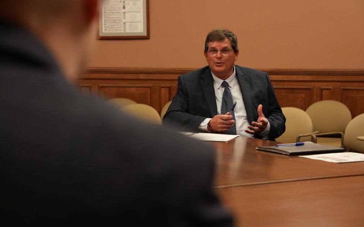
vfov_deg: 18.1
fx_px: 714
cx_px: 181
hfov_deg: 28.6
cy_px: 106
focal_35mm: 72
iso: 4000
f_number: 5
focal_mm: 70
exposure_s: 1/125
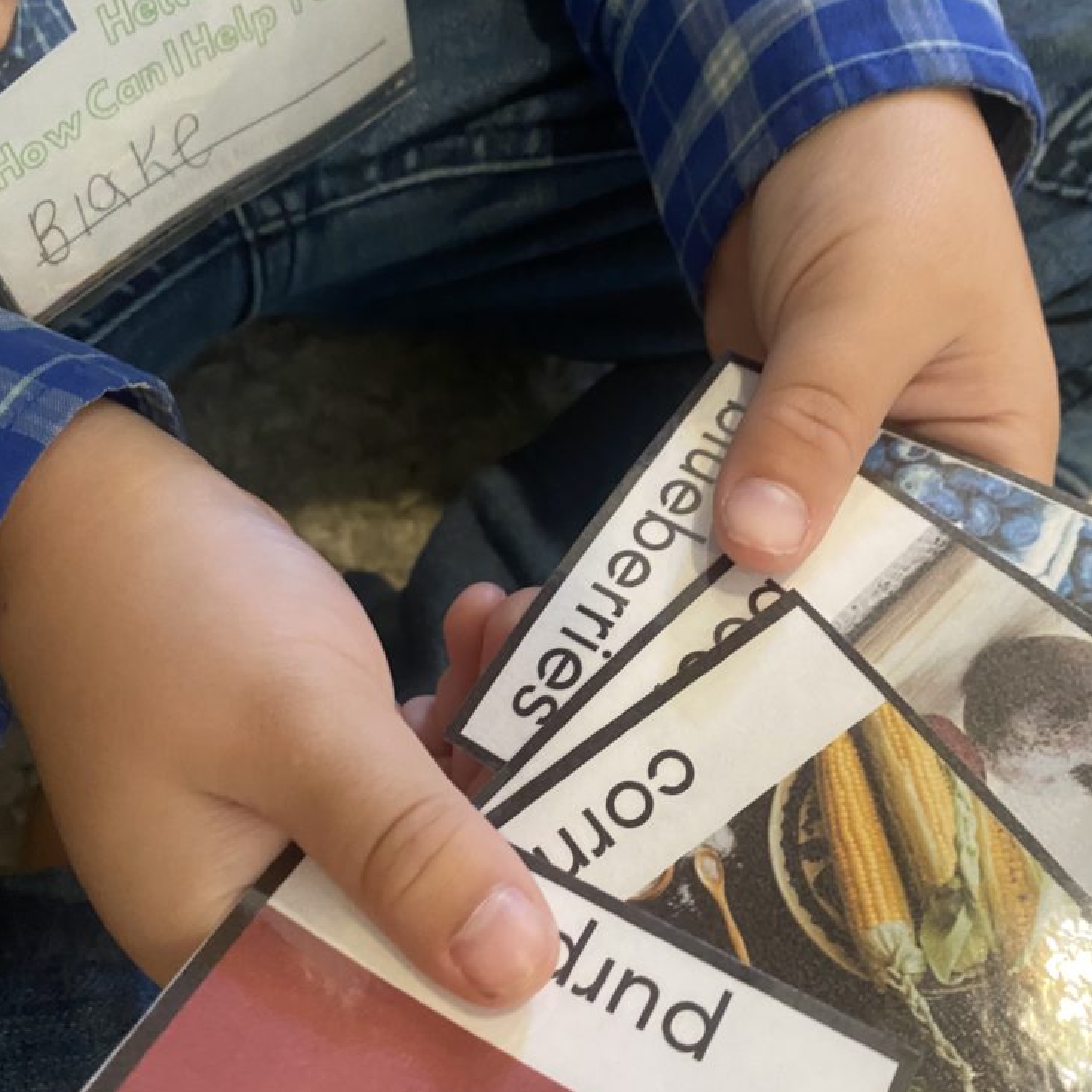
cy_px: 627
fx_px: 1142
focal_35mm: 32
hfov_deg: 51.1
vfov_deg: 50.9
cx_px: 560
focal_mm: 4.25
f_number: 1.8
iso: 500
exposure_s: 1/40
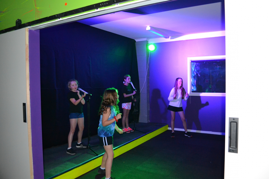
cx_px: 134
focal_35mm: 27
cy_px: 90
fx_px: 202
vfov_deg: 47.9
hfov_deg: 67.4
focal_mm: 18
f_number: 3.5
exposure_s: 1/60
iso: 3200
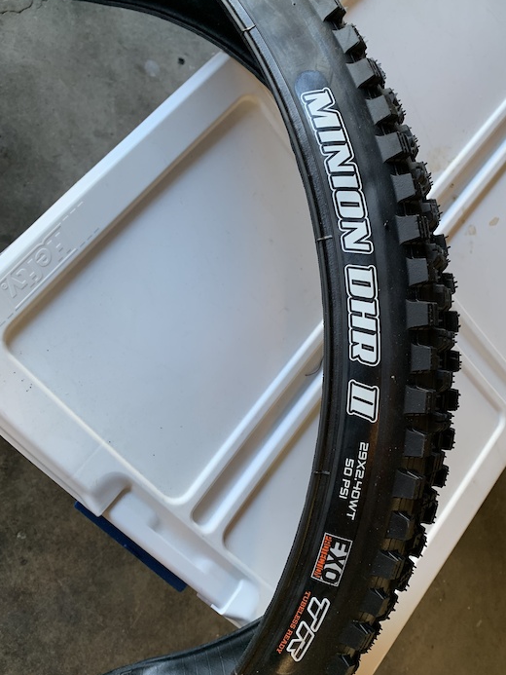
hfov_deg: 46.8
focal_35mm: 30
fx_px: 585
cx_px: 269
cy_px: 361
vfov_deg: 59.9
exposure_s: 1/60
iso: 100
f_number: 1.8
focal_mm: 4.25
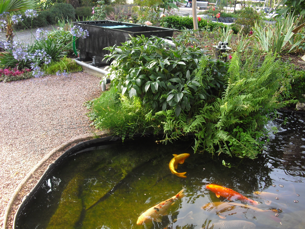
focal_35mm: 36
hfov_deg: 51.4
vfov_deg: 39.7
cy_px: 114
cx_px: 152
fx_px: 317
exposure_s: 1/100
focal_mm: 6.3
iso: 100
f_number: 3.1
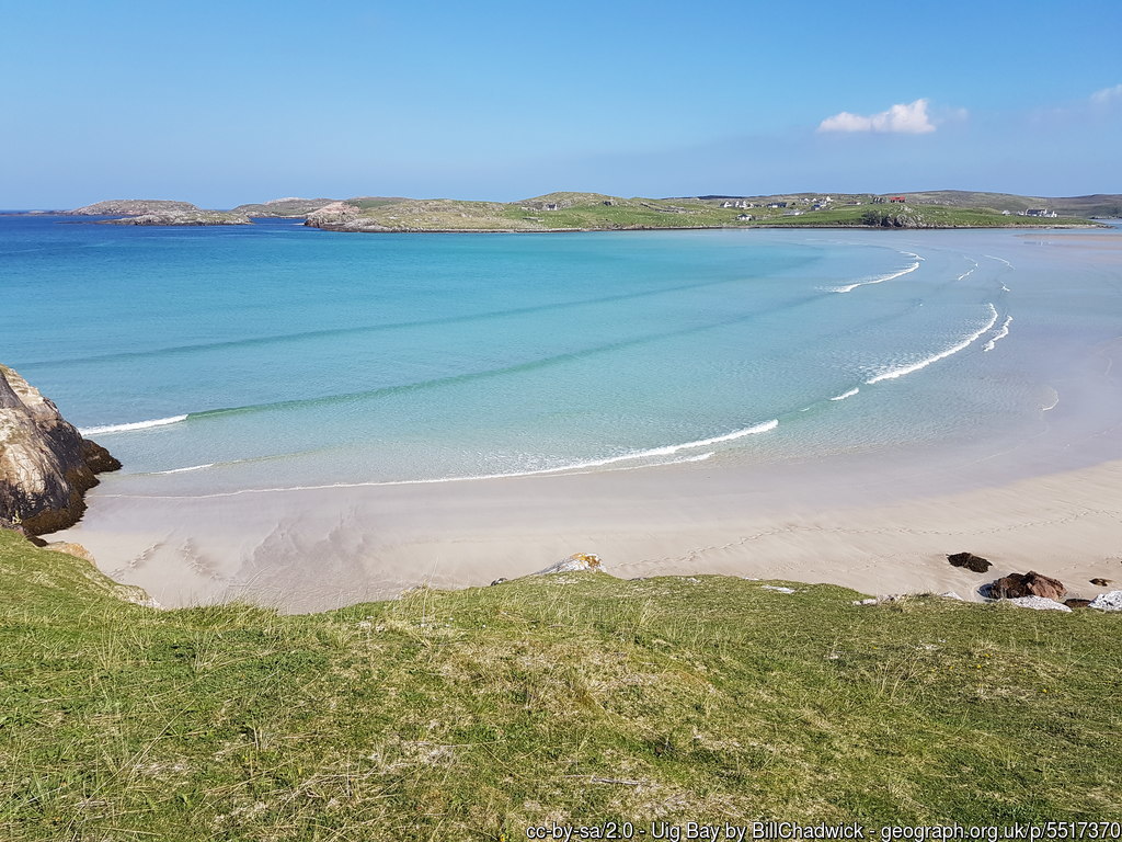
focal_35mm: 26
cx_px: 561
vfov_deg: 53.1
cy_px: 421
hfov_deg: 67.3
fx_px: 843
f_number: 1.7
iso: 40
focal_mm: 4.2
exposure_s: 1/2048
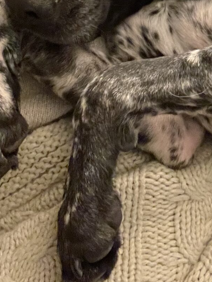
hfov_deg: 19.7
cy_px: -43
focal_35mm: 72
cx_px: 225
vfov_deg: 24.8
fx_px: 588
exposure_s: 1/17
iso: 800
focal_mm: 2.71
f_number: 2.2
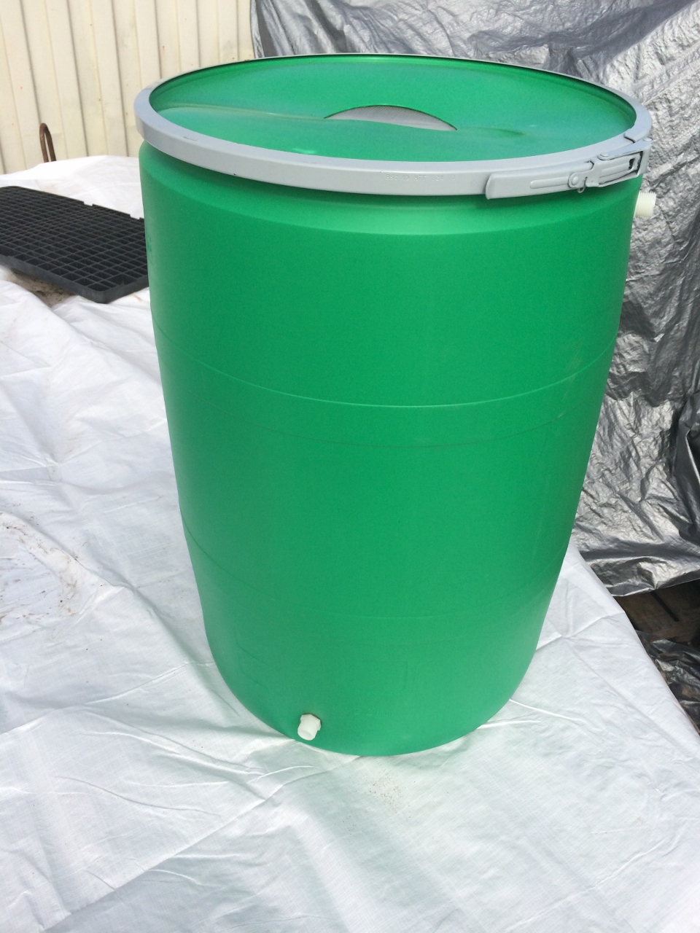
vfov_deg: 60.0
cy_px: 466
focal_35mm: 30
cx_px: 350
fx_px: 809
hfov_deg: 46.8
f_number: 2.2
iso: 40
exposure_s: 1/2564
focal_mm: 4.12
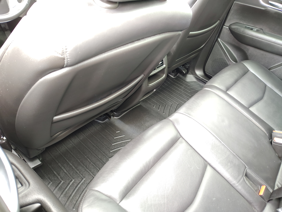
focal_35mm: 24
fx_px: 196
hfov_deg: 71.5
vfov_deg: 56.9
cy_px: 106
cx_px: 141
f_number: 1.8
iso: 1650
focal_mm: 5.56
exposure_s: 1/40
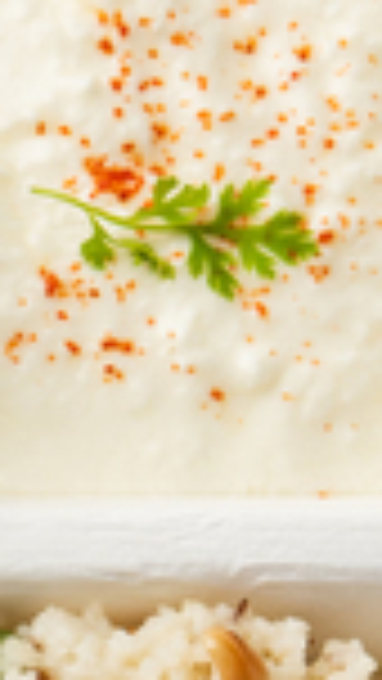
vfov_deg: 5.8
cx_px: -427
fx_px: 6623
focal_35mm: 368
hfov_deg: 3.3
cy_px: 914
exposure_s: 1/125
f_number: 7.1
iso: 100
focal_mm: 60
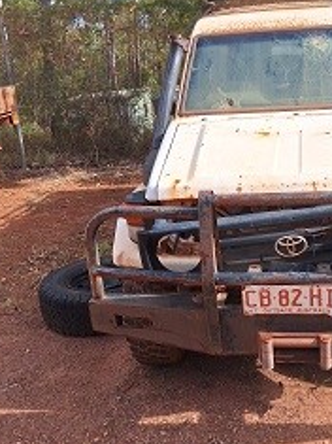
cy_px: 191
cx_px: 260
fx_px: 512
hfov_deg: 34.9
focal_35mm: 40
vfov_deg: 46.7
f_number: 1.8
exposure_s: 1/1938
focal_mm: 5.54
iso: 40
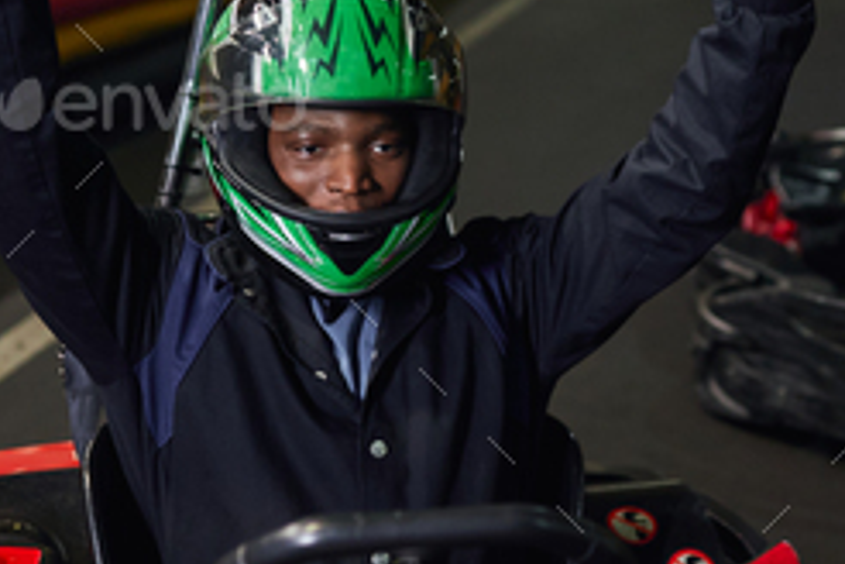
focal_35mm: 84
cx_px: 656
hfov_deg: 23.9
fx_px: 1972
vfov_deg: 16.3
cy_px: 267
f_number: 1.8
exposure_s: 1/200
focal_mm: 35
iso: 1000
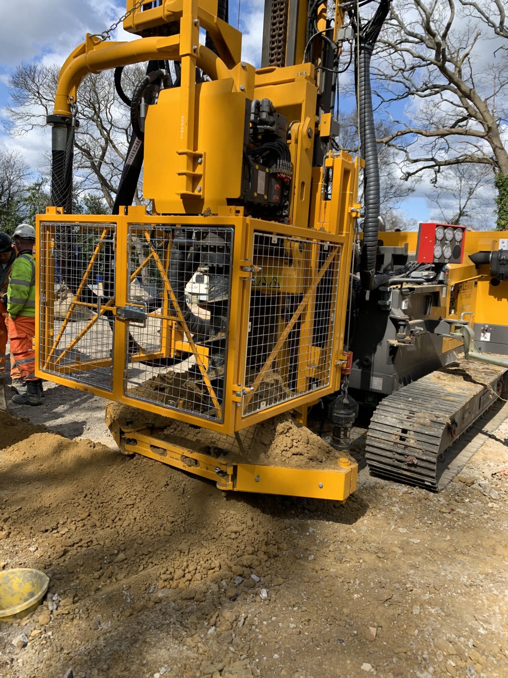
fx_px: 509
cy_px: 339
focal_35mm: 26
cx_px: 254
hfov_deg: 53.1
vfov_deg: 67.3
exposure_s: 1/1088
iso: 25
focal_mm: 4.25
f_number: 1.8
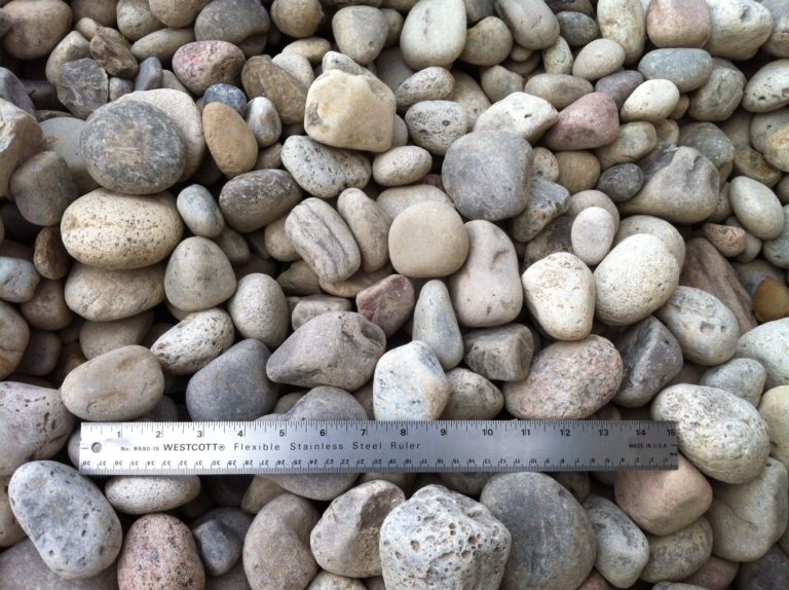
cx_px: 394
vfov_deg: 40.6
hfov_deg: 52.7
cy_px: 295
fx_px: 797
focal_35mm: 35
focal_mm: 3.85
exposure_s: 1/236
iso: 80
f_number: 2.8
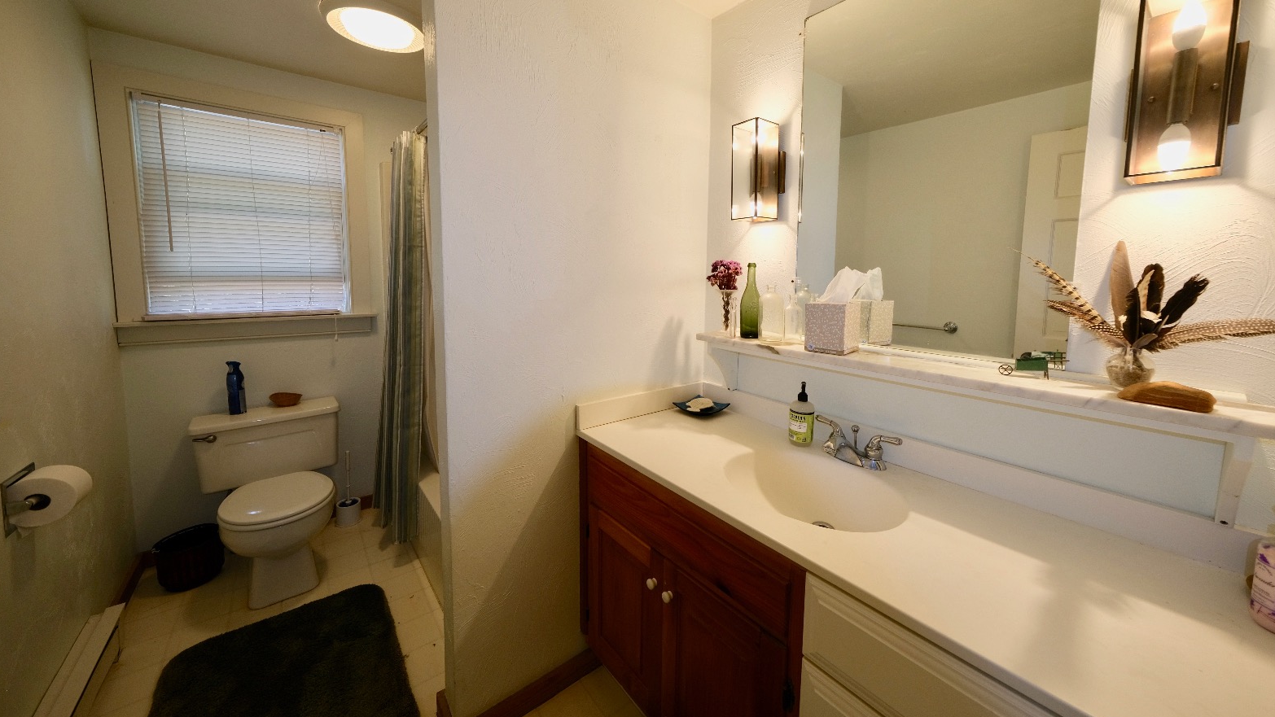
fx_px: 440
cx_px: 650
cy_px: 322
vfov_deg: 78.2
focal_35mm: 13
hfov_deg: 110.8
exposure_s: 1/75
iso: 320
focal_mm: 8
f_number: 3.2
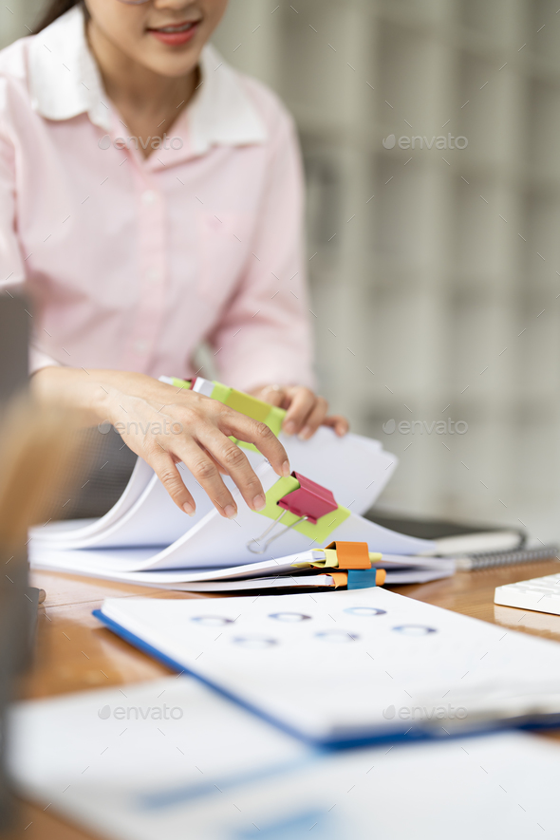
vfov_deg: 39.6
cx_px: 280
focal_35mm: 50
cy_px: 420
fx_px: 1167
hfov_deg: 27.0
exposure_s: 1/800
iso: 320
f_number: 1.4
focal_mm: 50
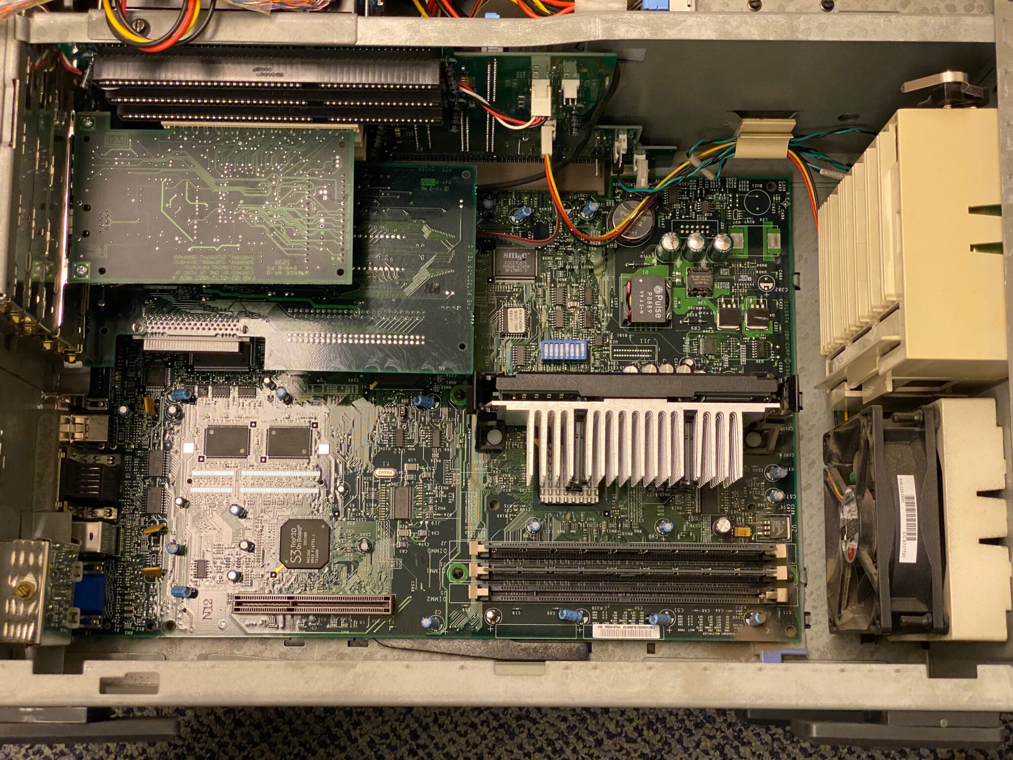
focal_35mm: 52
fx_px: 1522
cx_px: 506
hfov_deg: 36.8
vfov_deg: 28.0
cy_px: 380
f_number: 2
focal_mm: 6
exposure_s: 1/50
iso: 400
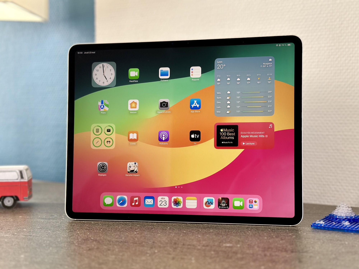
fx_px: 498
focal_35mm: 48
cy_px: 134
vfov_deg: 30.3
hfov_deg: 39.7
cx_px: 180
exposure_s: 1/111
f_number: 1.78
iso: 125
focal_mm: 6.86
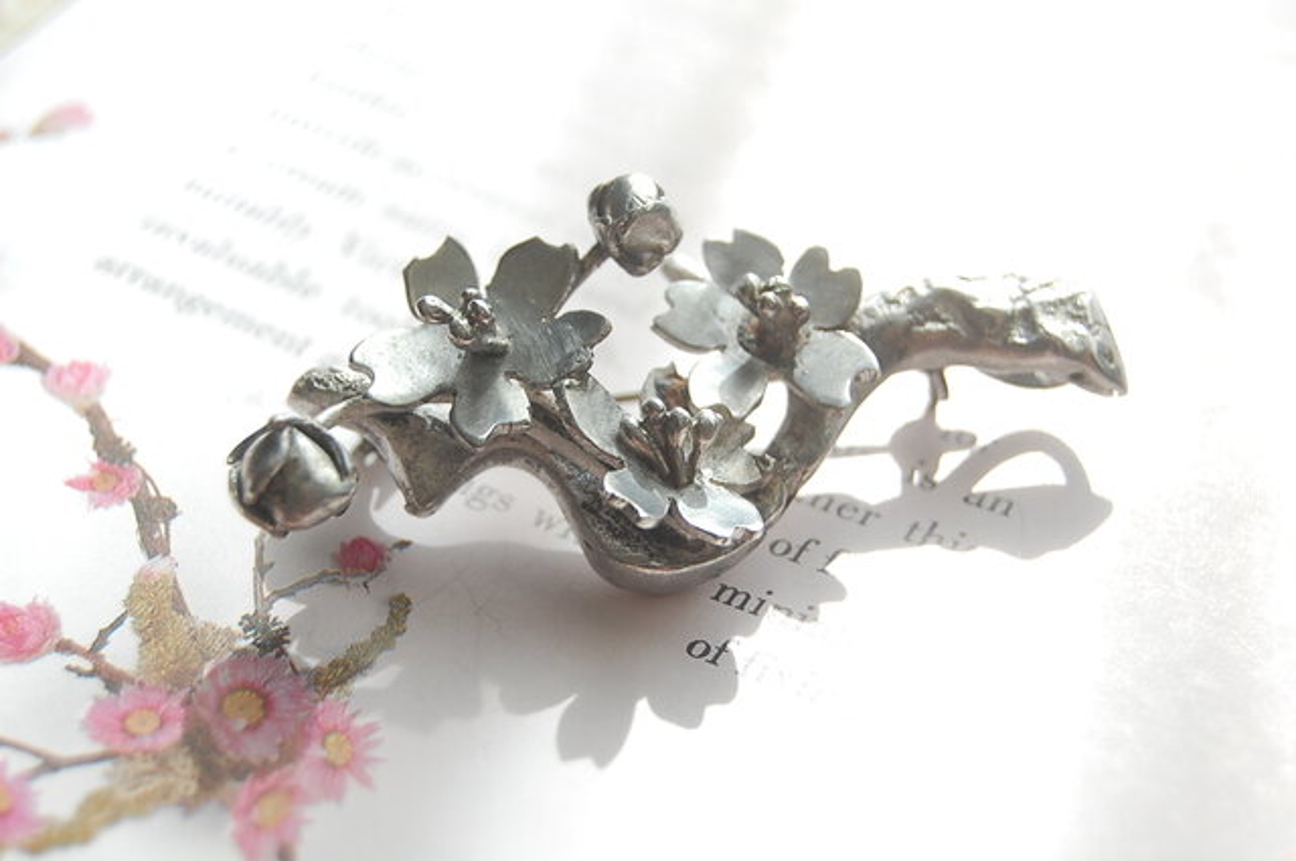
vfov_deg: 17.4
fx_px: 2804
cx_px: 648
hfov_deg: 26.0
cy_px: 430
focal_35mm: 78
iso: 200
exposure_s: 1/160
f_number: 5.6
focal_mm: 52
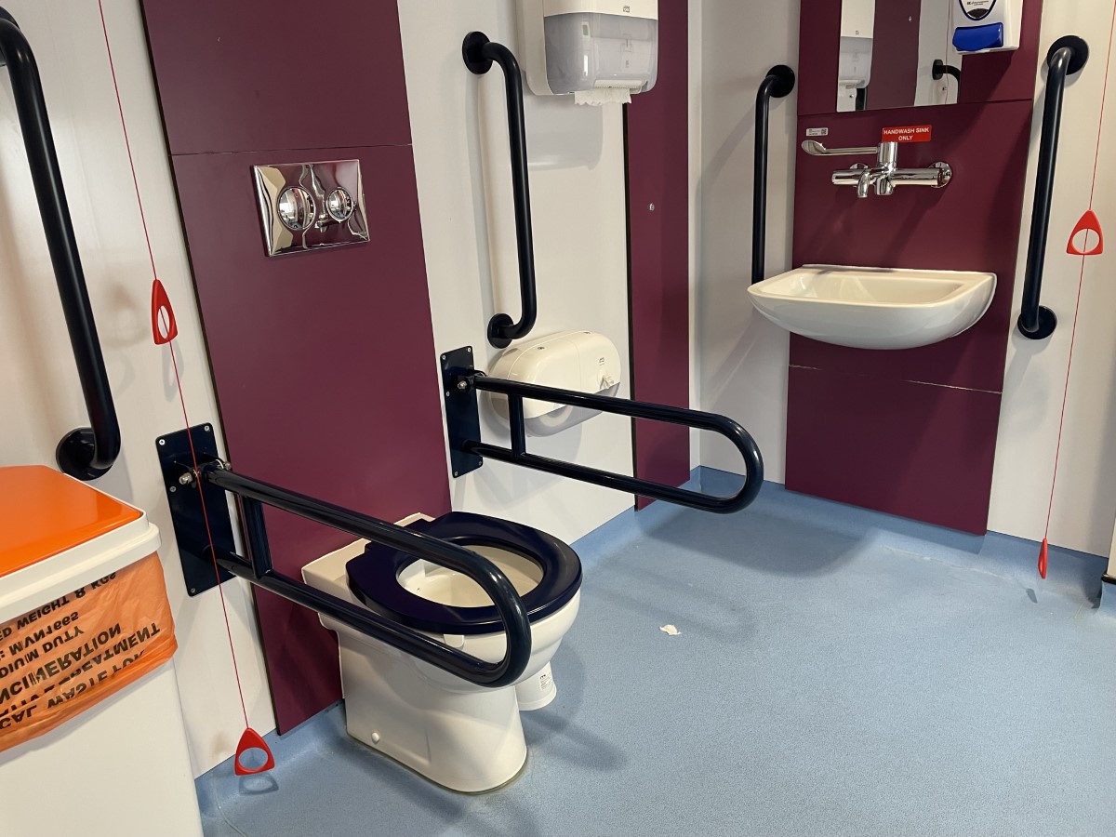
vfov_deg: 53.1
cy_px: 418
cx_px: 558
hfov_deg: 67.3
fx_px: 838
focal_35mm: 26
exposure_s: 1/50
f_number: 1.6
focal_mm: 4.2
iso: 80
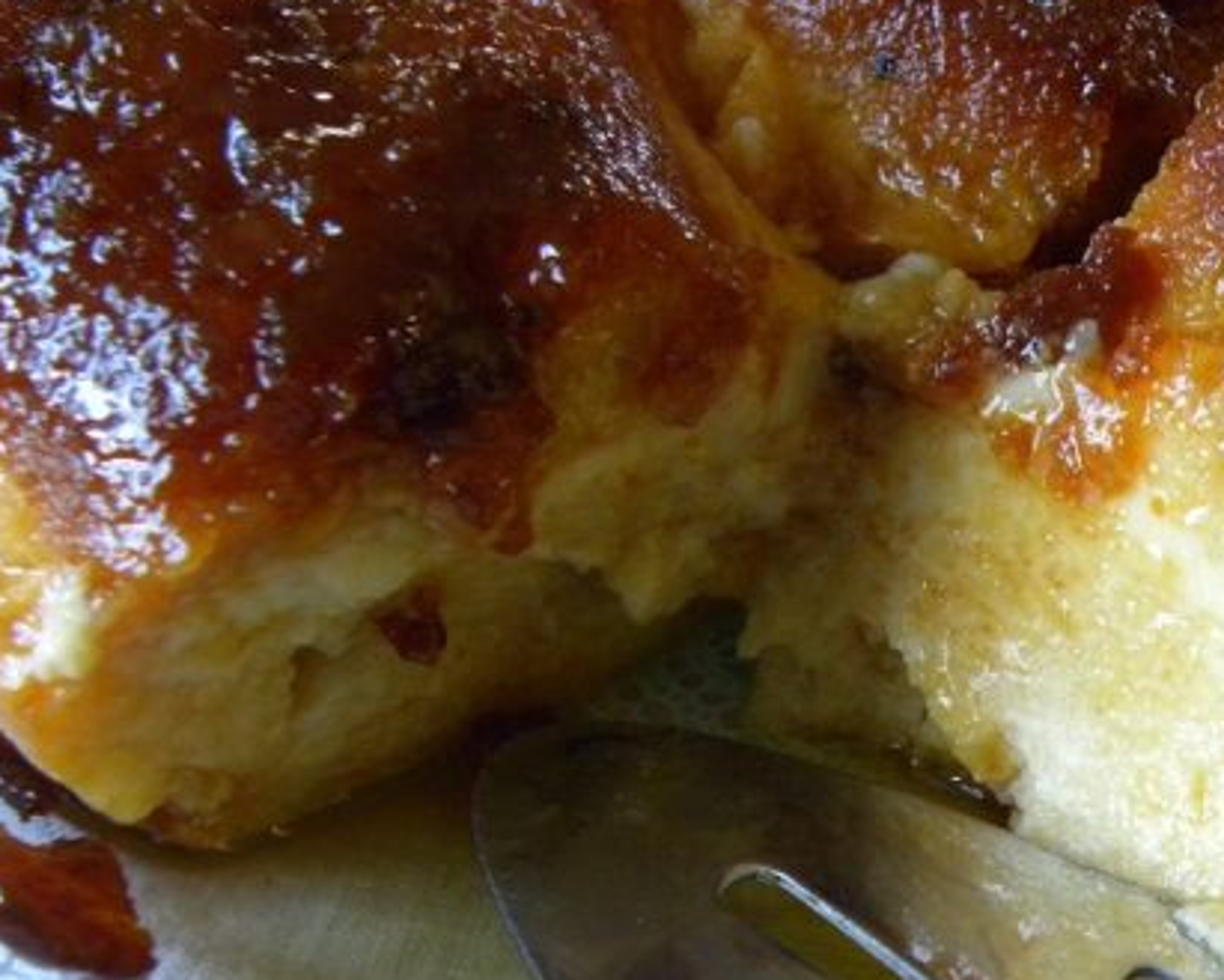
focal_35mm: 79
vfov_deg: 19.4
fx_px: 2863
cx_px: 923
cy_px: 626
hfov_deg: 23.9
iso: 400
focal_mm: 9.2
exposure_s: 1/44.5
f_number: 3.5
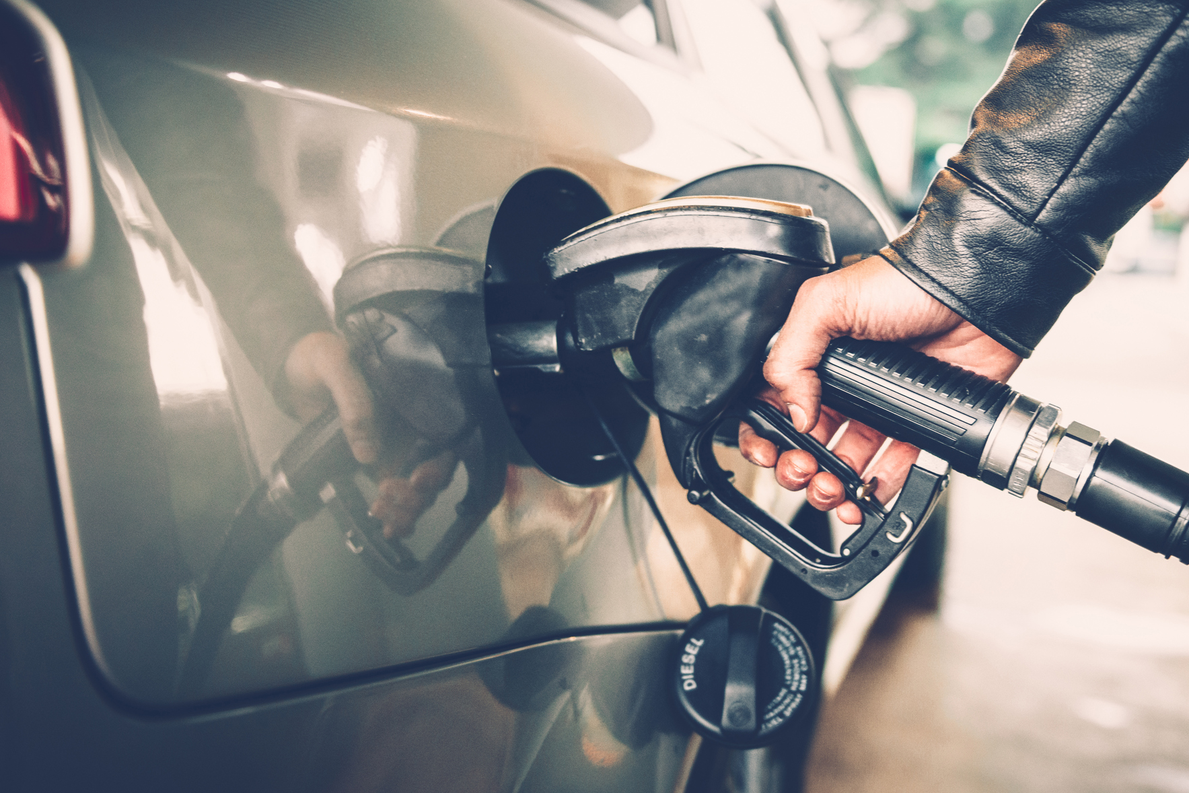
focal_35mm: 42
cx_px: 639
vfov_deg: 31.9
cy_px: 416
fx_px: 1387
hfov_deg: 46.4
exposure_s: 1/60
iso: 1000
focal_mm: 35
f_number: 2.8
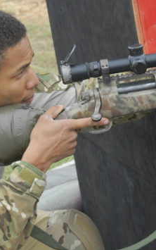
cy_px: 125
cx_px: 73
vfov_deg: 13.0
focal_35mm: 161
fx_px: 1095
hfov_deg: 8.2
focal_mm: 70
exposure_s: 1/250
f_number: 8
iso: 800
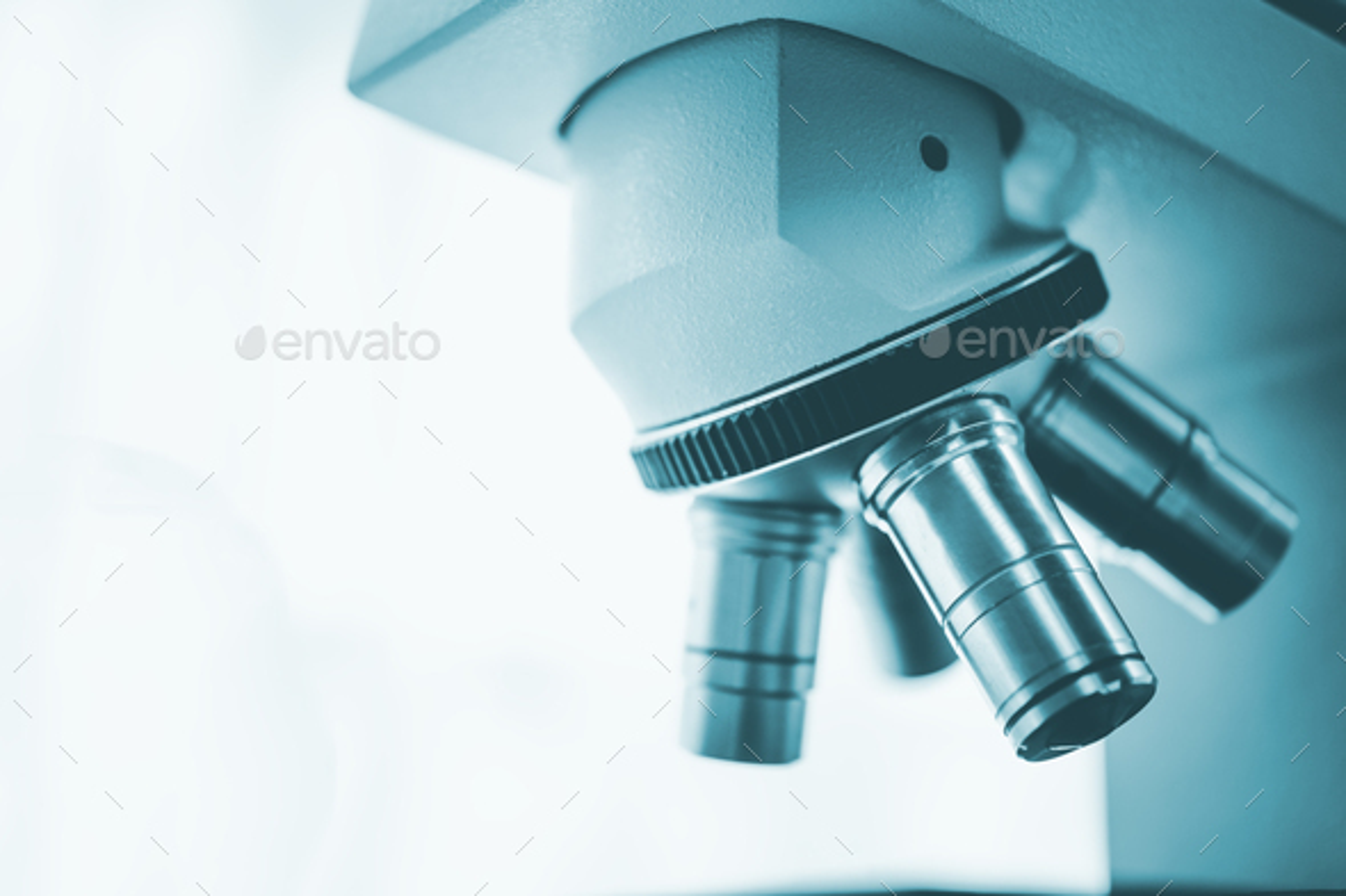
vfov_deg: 22.6
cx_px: 673
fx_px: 2243
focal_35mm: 60
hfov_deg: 33.4
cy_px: 448
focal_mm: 60
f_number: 3
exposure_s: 1/200
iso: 100
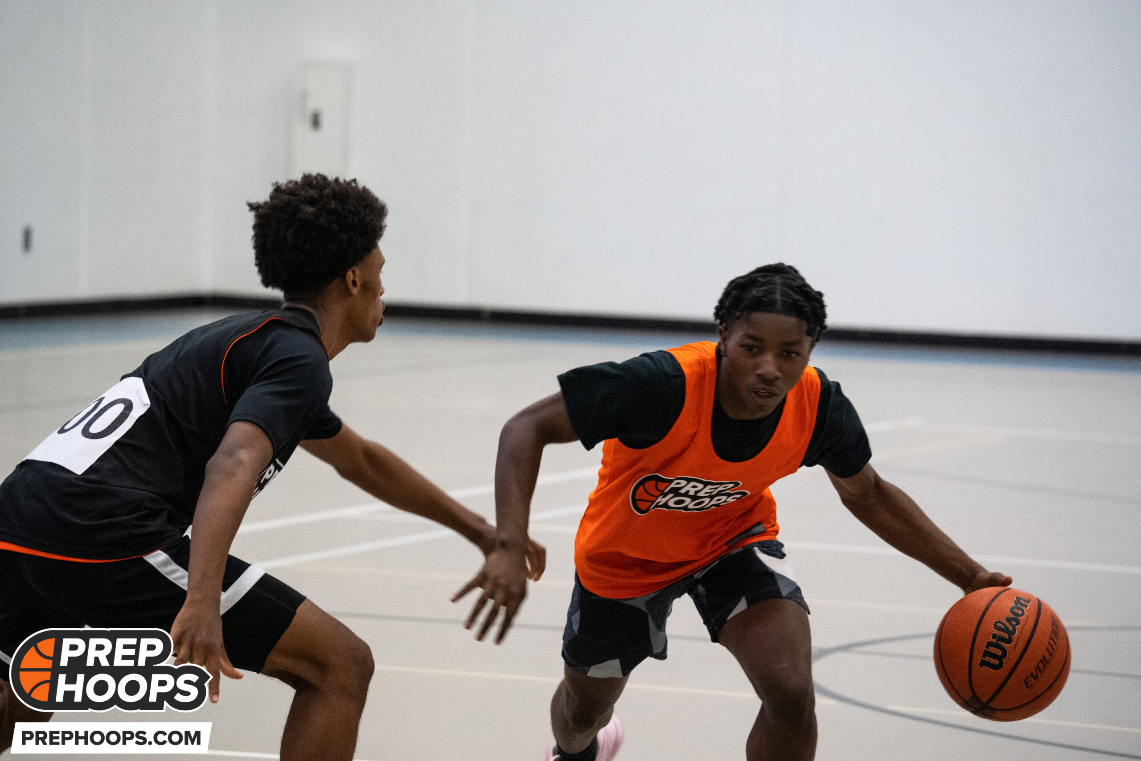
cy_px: 380
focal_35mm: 179
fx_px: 5661
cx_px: 570
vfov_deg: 7.7
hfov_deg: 11.5
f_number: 5.6
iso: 6400
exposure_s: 1/320
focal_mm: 178.6
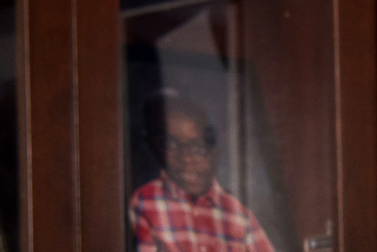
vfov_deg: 3.6
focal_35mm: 376
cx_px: 558
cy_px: 471
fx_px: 3938
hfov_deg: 5.4
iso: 500
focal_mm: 52
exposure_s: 1/125
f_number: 9
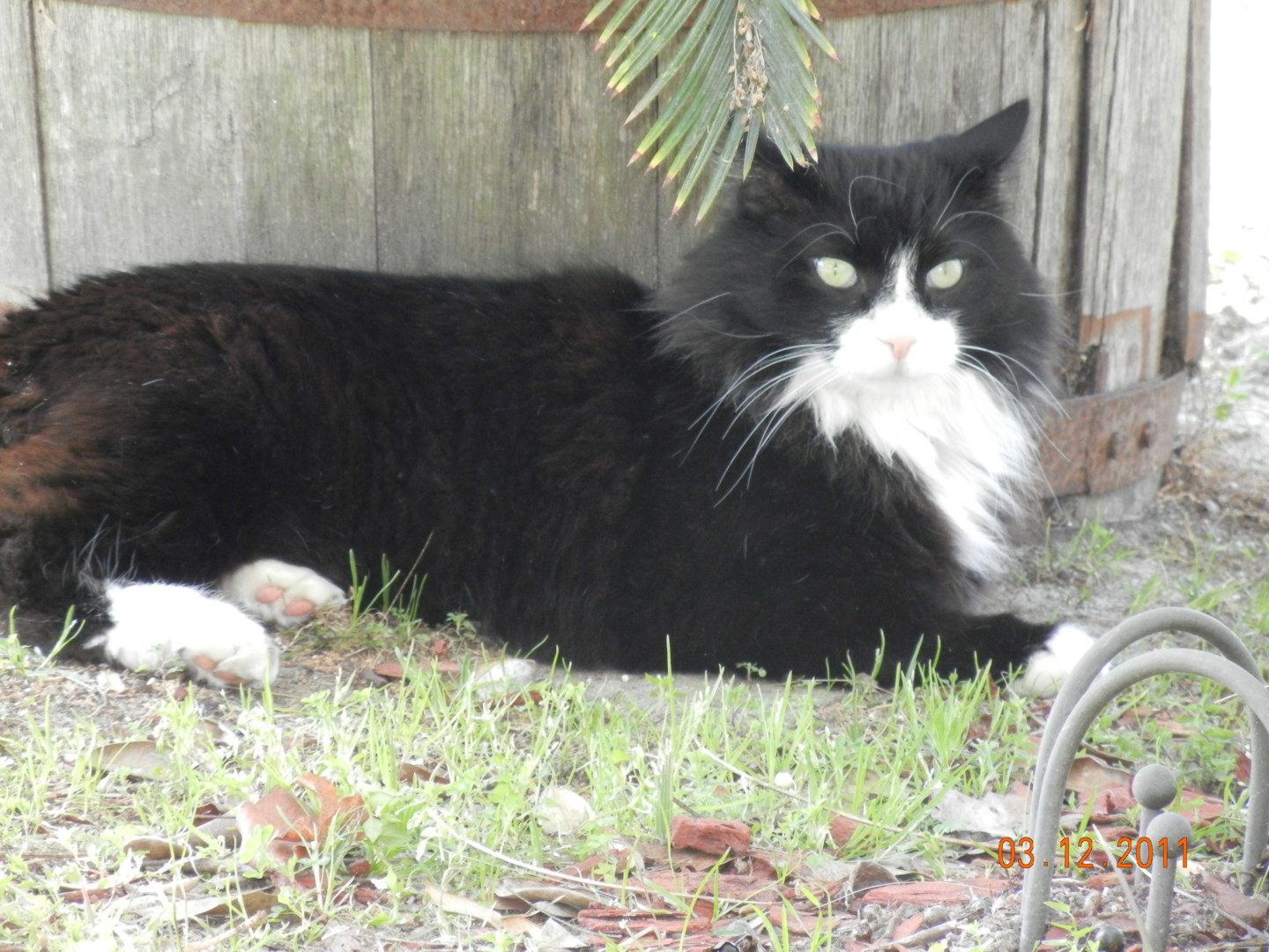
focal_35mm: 262
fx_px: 9605
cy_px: 476
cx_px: 634
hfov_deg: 7.6
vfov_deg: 5.7
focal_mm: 47.2
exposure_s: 1/60
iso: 800
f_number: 5.1
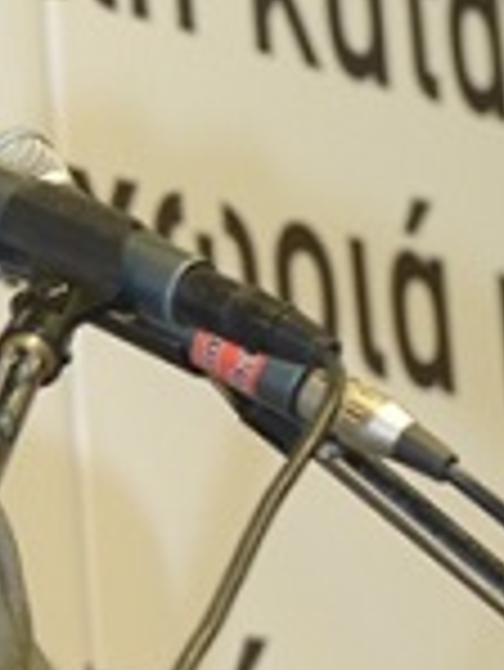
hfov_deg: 4.8
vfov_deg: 6.5
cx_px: -459
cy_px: 546
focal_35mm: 304
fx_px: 5893
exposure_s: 1/80
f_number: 5.6
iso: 400
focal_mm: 70
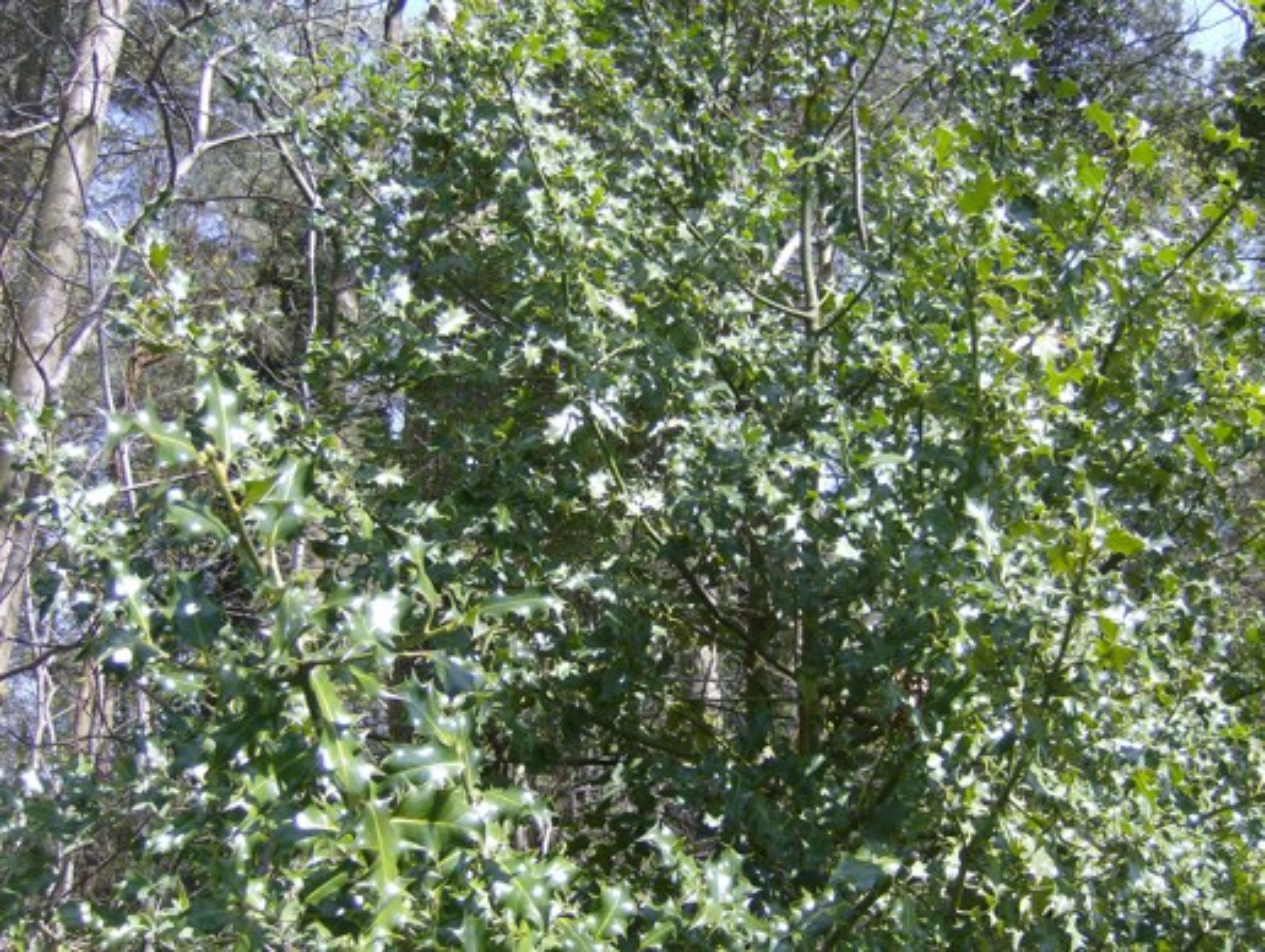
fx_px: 1317
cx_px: 632
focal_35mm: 36
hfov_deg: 51.3
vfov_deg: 39.7
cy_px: 476
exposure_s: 1/393
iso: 100
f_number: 2.8
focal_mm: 6
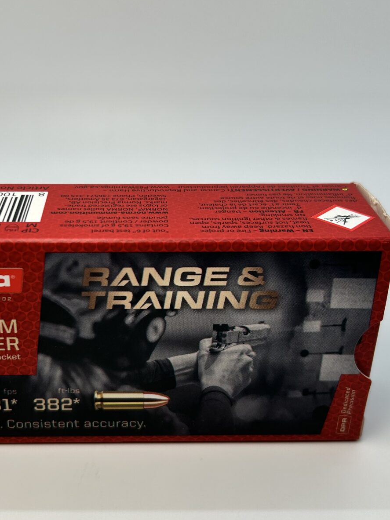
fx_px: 676
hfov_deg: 32.0
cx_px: 147
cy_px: 255
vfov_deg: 42.1
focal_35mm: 45
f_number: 1.5
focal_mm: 5.7
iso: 50
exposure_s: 1/625
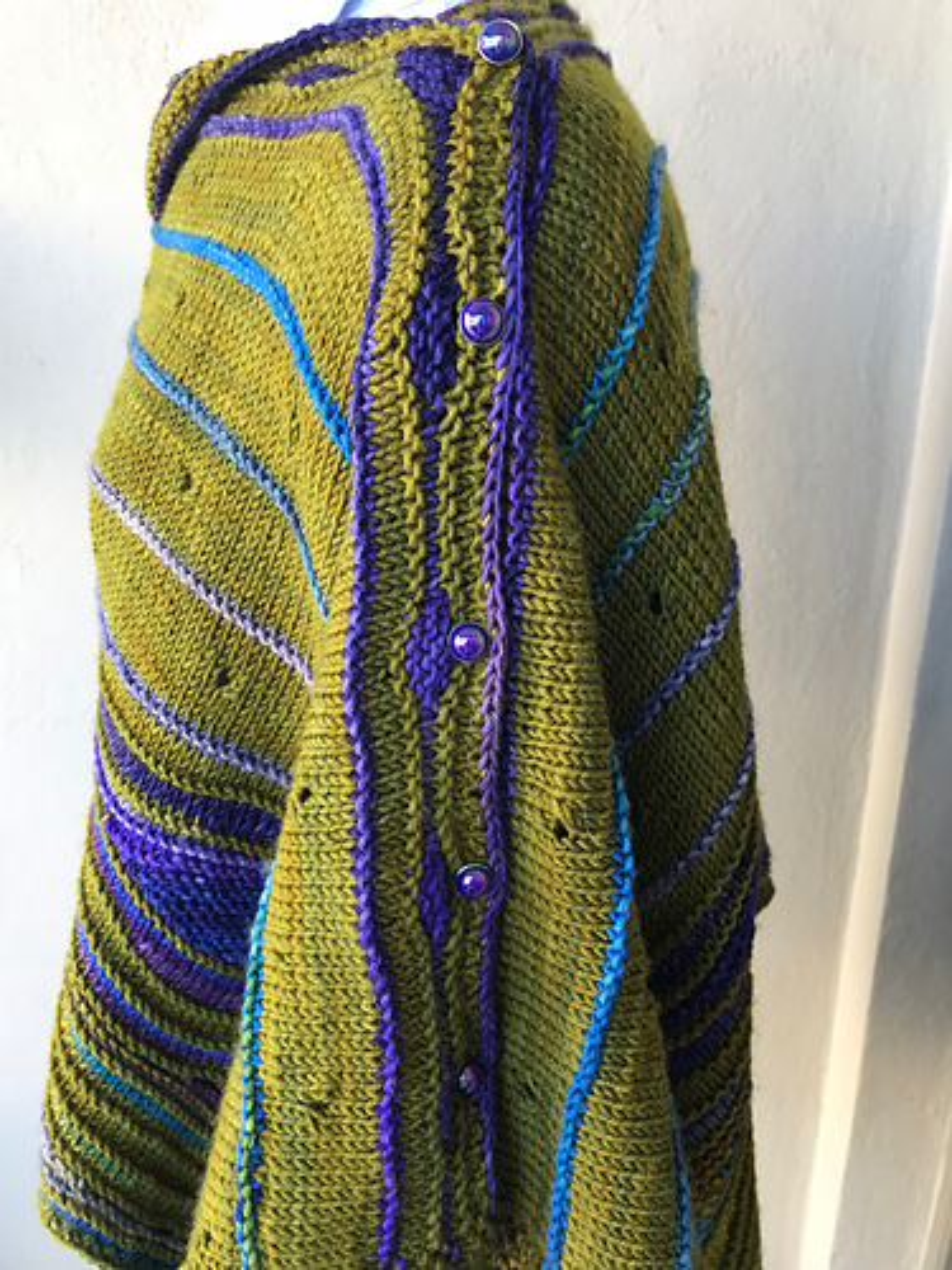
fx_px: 1027
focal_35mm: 28
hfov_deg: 49.7
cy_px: 635
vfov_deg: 63.4
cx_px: 476
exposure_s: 1/47
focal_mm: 3.99
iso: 20
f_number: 1.8
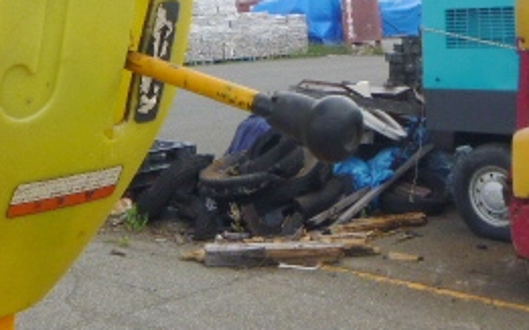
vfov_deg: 19.1
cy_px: -45
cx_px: 132
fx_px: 937
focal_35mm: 65
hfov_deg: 31.0
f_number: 3.9
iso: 100
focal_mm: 4.5
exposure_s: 1/500
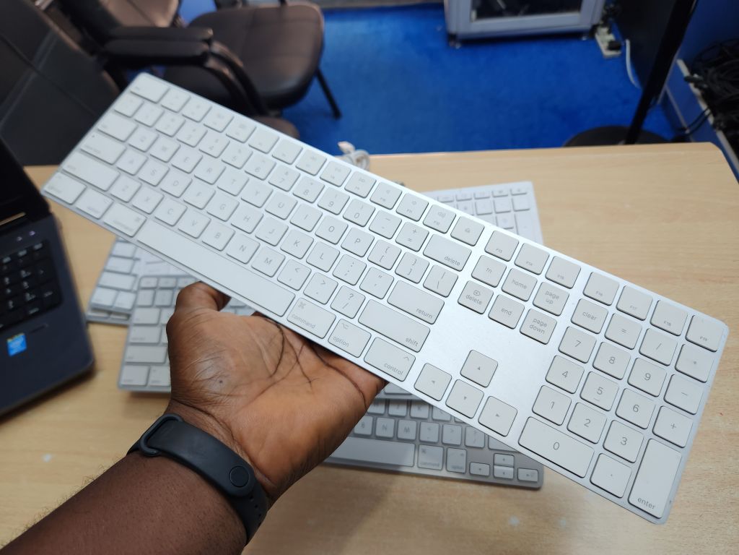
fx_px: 491
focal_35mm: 23
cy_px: 278
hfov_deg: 73.9
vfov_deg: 58.9
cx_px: 370
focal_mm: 5.4
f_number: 1.8
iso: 100
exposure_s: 1/100
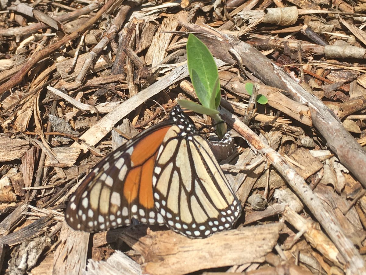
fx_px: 307
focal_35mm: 29
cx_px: 183
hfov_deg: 61.7
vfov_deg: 48.2
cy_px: 138
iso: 25
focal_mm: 4.15
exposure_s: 1/1709
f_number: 2.2
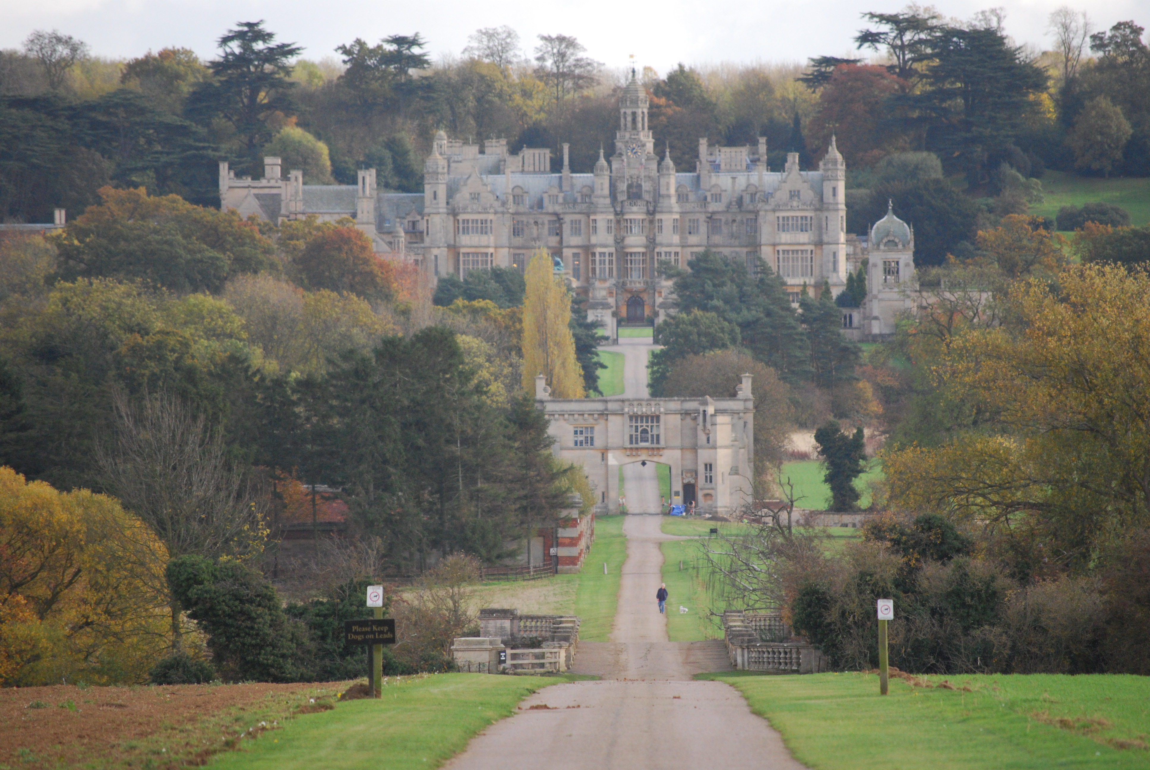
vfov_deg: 4.6
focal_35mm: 300
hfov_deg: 6.9
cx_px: 575
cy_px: 385
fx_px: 9595
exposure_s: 1/500
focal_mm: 200
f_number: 5.6
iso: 720
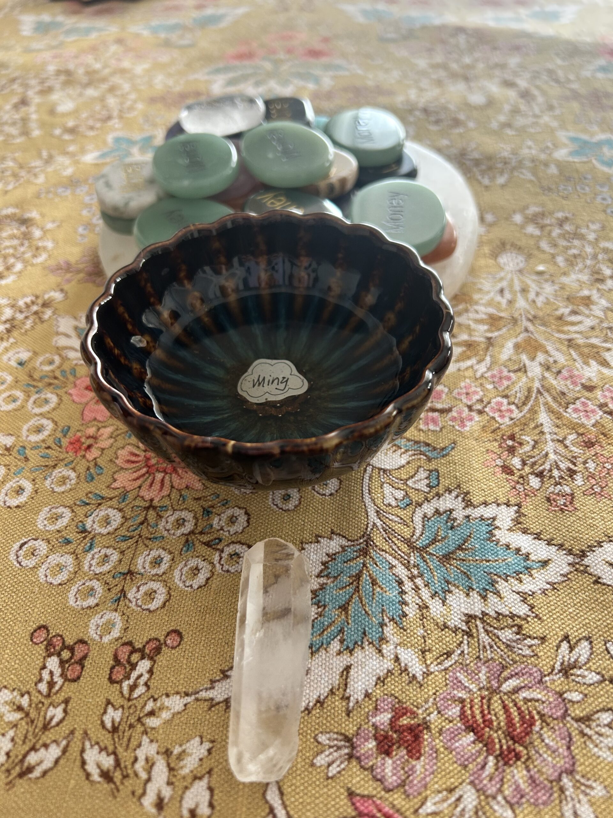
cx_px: 306
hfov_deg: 53.1
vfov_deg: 67.3
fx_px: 614
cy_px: 409
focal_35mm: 26
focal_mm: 5.7
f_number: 1.5
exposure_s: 1/121
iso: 100
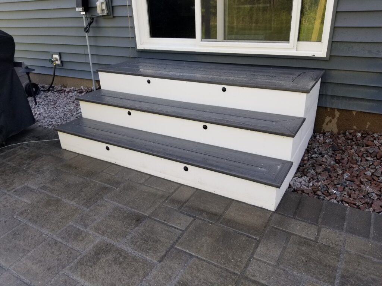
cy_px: 143
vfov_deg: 53.1
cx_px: 191
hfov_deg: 67.3
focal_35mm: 26
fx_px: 287
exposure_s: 1/312
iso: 50
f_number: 1.7
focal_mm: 4.25
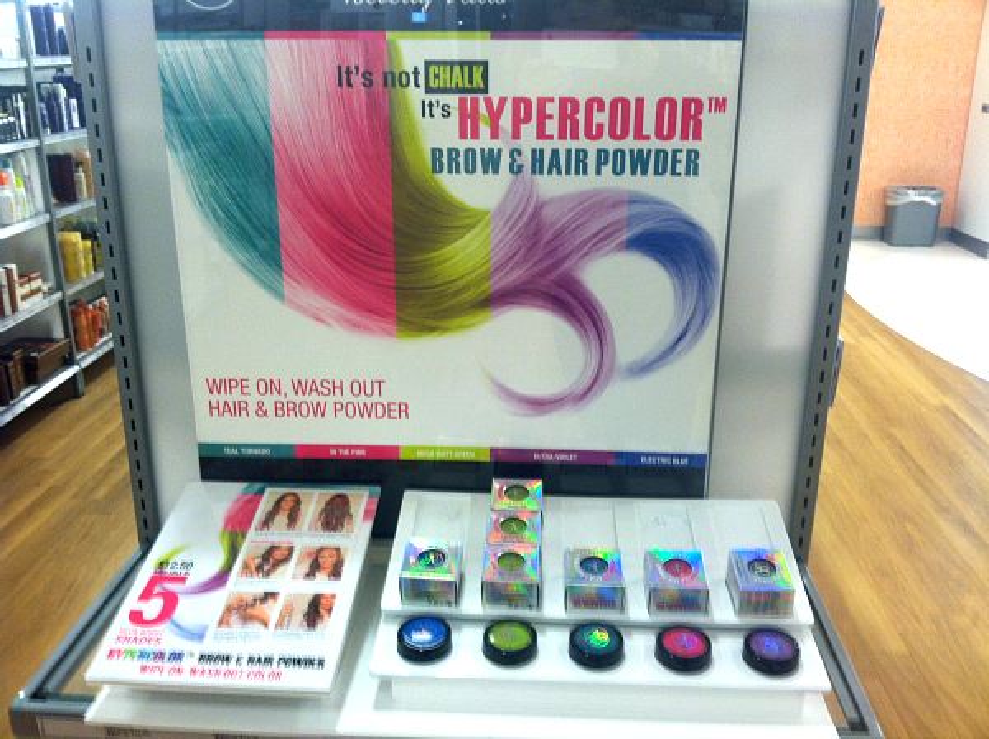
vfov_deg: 40.6
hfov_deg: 52.7
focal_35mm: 35
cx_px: 494
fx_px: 998
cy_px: 370
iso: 80
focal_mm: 3.85
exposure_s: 1/15
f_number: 2.8
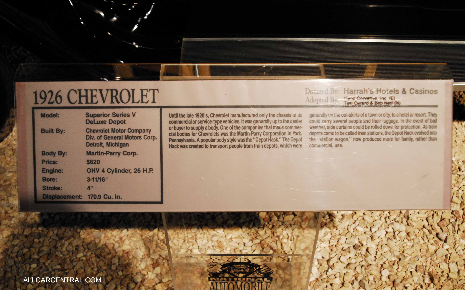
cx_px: 233
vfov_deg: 29.9
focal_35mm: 43
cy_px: 142
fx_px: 545
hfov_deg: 46.2
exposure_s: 1/25
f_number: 3.8
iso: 1600
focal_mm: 28
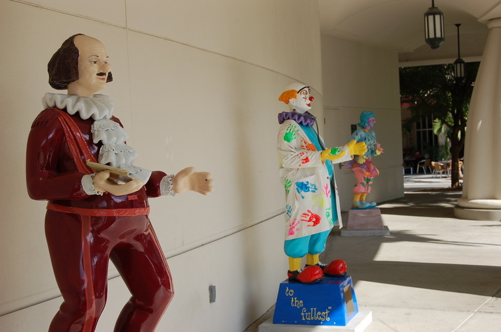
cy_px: 166
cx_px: 250
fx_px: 937
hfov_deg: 29.9
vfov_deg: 20.1
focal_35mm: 68
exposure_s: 1/250
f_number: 8
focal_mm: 45
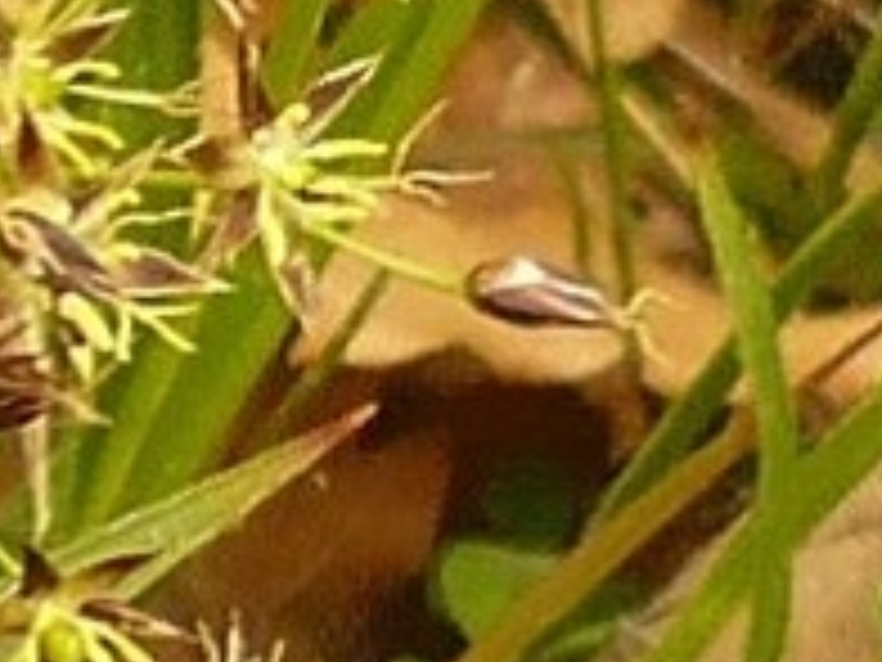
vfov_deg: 6.8
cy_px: -306
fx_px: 5453
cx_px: -1202
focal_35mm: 214
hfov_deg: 8.5
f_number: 2.8
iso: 100
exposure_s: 1/125
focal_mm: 5.8
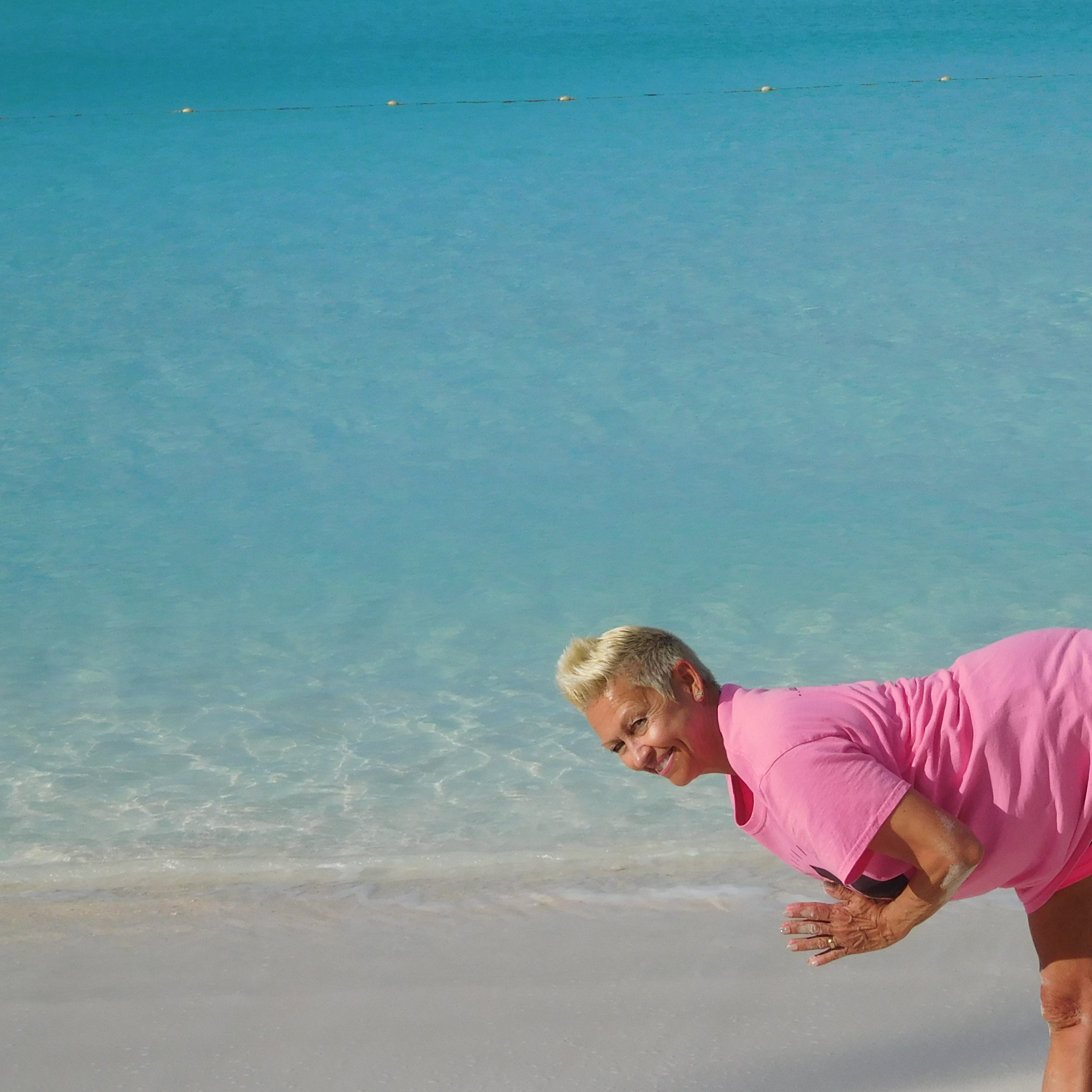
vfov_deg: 18.6
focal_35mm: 93
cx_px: 928
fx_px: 3319
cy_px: 709
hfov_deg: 18.4
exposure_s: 1/640
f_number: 8.4
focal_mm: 9.8
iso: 125
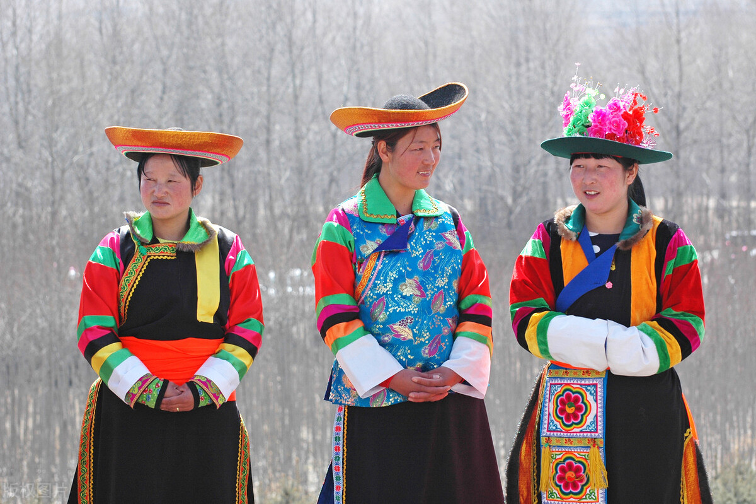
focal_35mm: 138
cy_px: 252
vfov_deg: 9.9
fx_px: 2897
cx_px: 378
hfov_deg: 14.9
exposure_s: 1/640
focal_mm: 92
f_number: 5.6
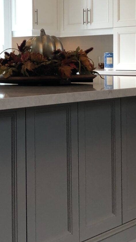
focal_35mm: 75
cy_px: 74
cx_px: 32
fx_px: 480
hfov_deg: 16.0
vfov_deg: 28.0
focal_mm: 3.99
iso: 40
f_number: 1.8
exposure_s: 1/17
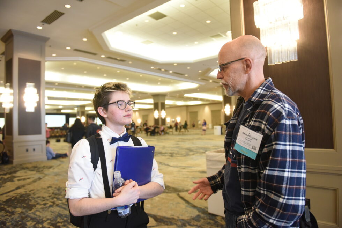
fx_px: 228
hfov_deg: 73.8
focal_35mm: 24
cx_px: 171
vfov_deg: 53.1
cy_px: 114
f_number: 2.8
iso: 2000
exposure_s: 1/160
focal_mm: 24
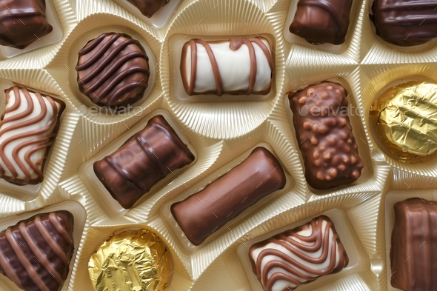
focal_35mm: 60
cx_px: 218
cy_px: 146
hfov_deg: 33.4
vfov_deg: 22.6
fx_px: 728
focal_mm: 40
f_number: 8
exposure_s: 1/125
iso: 320
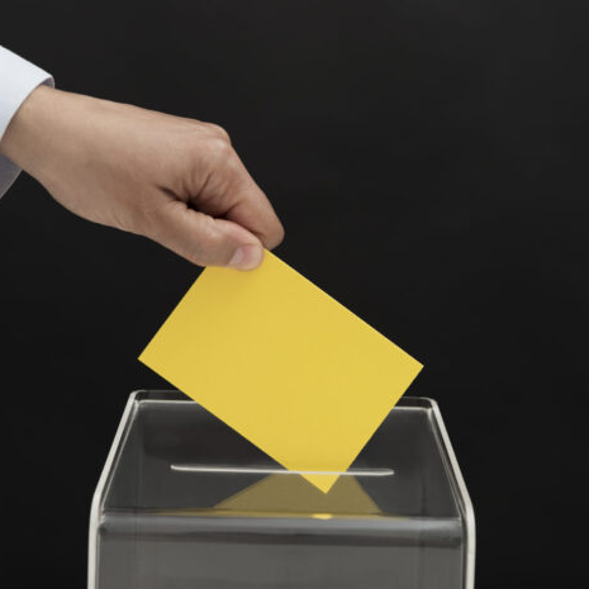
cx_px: 305
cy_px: 294
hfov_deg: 26.9
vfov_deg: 26.9
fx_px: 1232
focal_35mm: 64
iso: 100
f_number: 7.1
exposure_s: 1/100
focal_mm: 50
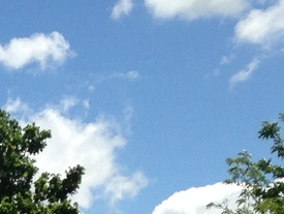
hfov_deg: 10.0
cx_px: -272
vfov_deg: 7.6
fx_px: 1512
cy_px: 488
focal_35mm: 184
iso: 50
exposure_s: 1/2008
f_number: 2.4
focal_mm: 4.12
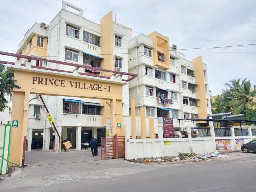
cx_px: 128
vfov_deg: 46.8
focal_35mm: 30
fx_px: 222
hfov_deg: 60.0
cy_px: 96
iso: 20
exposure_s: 1/117
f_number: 1.8
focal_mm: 4.6
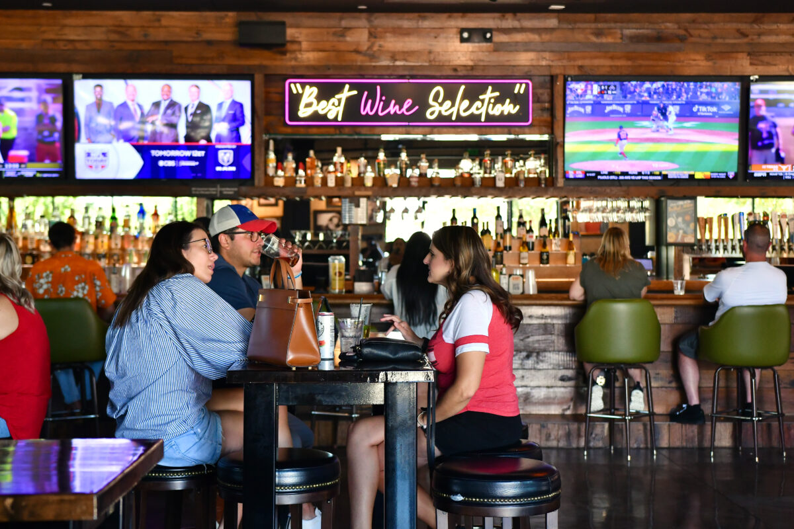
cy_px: 264
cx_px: 397
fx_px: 1158
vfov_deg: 25.8
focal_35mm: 52
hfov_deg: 37.9
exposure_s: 1/200
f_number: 2.5
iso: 640
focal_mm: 35
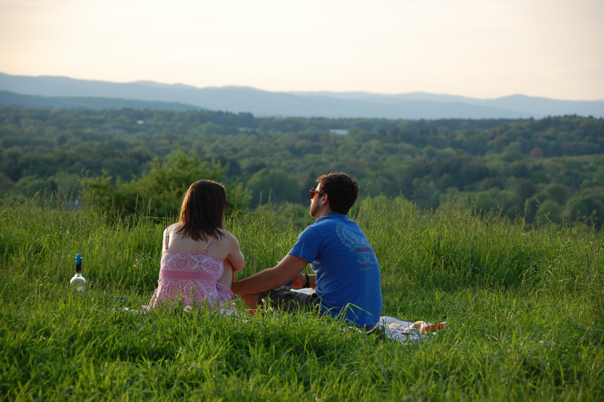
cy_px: 201
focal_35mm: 142
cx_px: 302
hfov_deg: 14.4
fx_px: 2389
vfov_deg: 9.6
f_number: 5.3
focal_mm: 95
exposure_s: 1/250
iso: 200
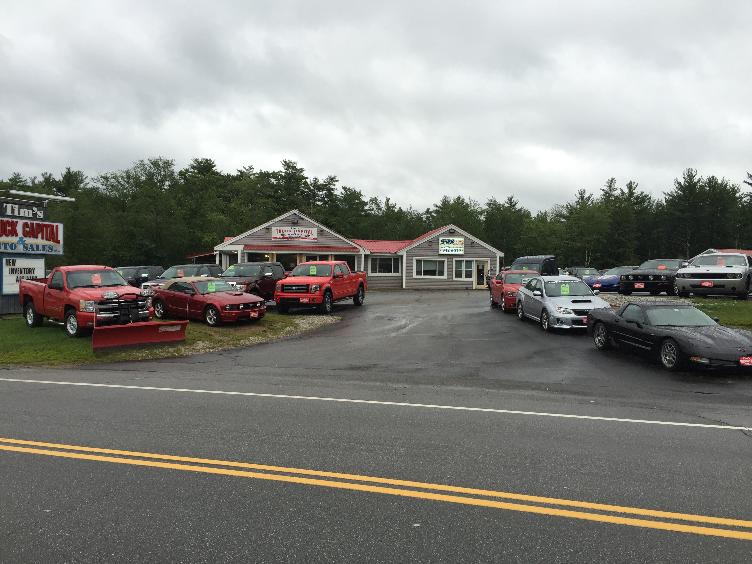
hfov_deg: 61.7
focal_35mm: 29
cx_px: 376
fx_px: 630
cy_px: 282
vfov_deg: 48.2
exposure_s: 1/120
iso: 40
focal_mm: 4.15
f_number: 2.2
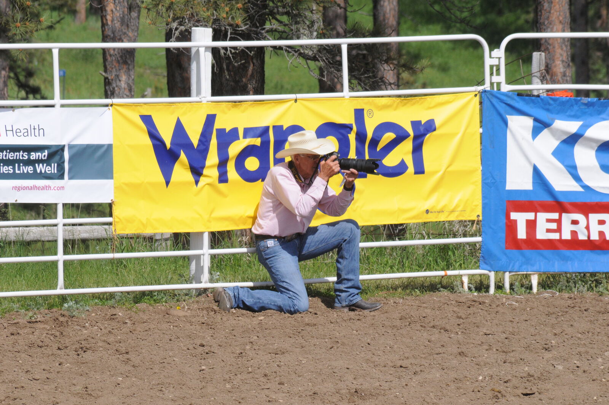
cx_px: 304
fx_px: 7604
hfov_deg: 4.6
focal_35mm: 450
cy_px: 202
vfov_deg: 3.0
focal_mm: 300
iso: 640
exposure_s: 1/640
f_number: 13
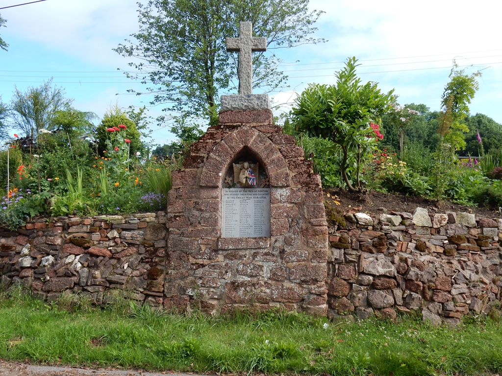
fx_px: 522
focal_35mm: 36
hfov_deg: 51.4
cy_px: 188
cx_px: 251
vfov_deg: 39.7
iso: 125
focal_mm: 6.4
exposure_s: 1/500
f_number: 4
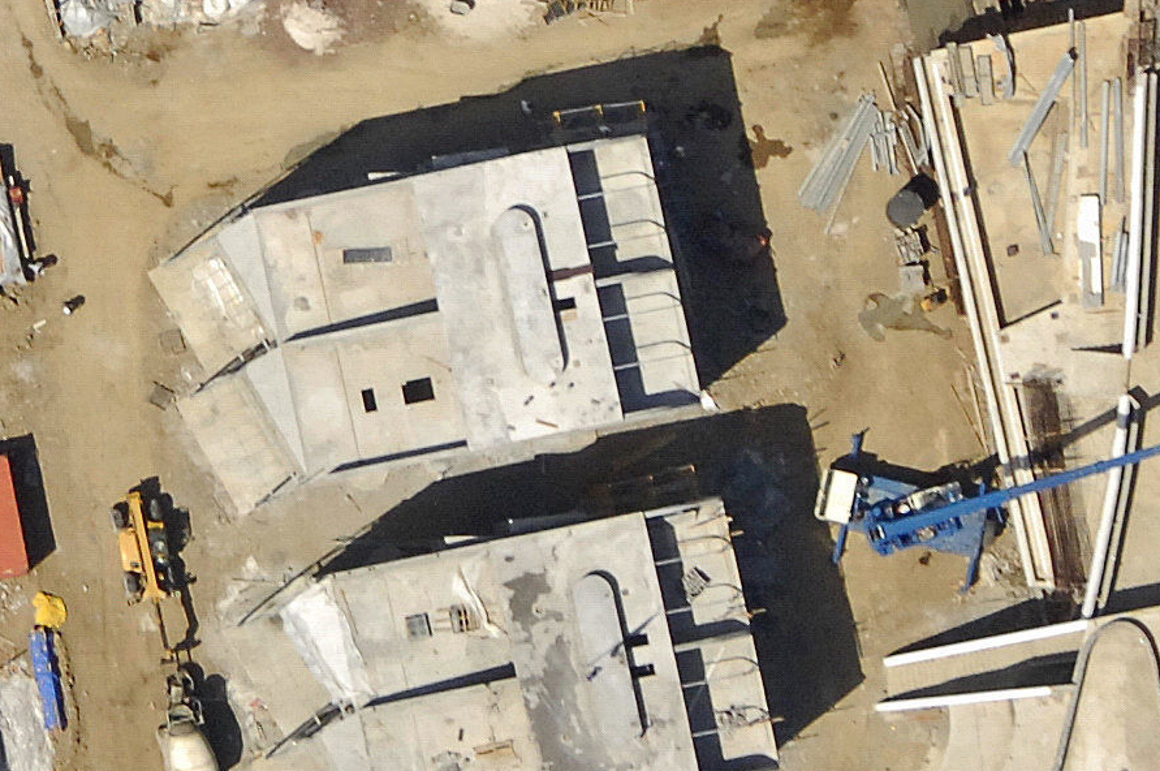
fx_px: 11619
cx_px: -591
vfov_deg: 3.8
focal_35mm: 361
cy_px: -516
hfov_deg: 5.7
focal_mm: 50
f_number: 7.1
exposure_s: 1/1250
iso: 400
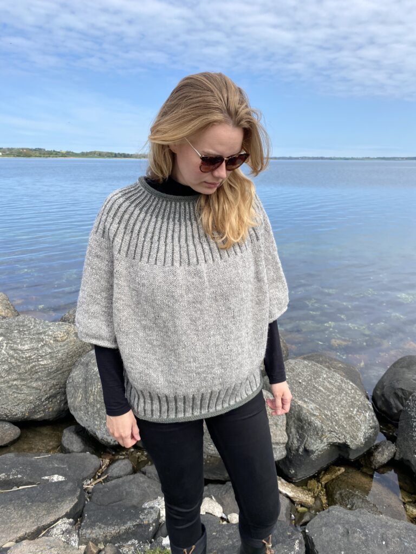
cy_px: 277
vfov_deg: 67.3
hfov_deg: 53.1
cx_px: 208
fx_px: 417
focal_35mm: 26
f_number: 1.8
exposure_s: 1/2188
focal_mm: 4.25
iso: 32
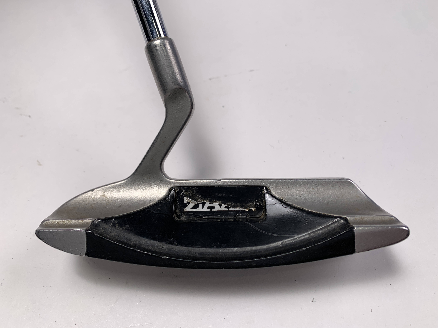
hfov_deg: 67.3
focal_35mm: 26
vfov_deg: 53.1
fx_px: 329
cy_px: 164
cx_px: 219
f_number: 1.8
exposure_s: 1/342
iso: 25
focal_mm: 4.25
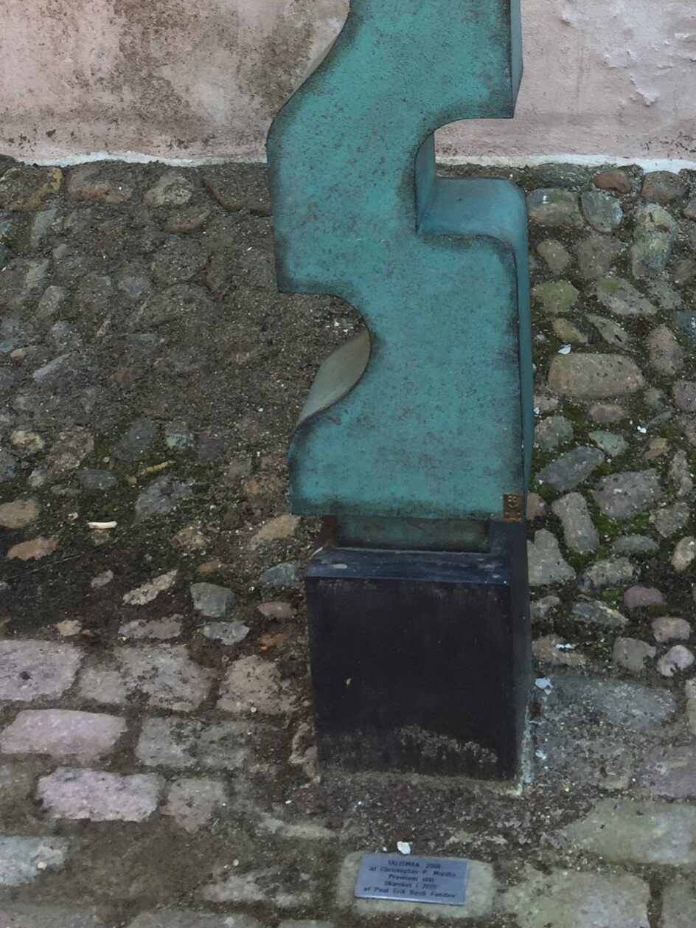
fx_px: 1581
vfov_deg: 30.8
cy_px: 51
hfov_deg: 24.8
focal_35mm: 59
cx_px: 377
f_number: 2.2
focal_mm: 4.15
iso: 40
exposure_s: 1/100
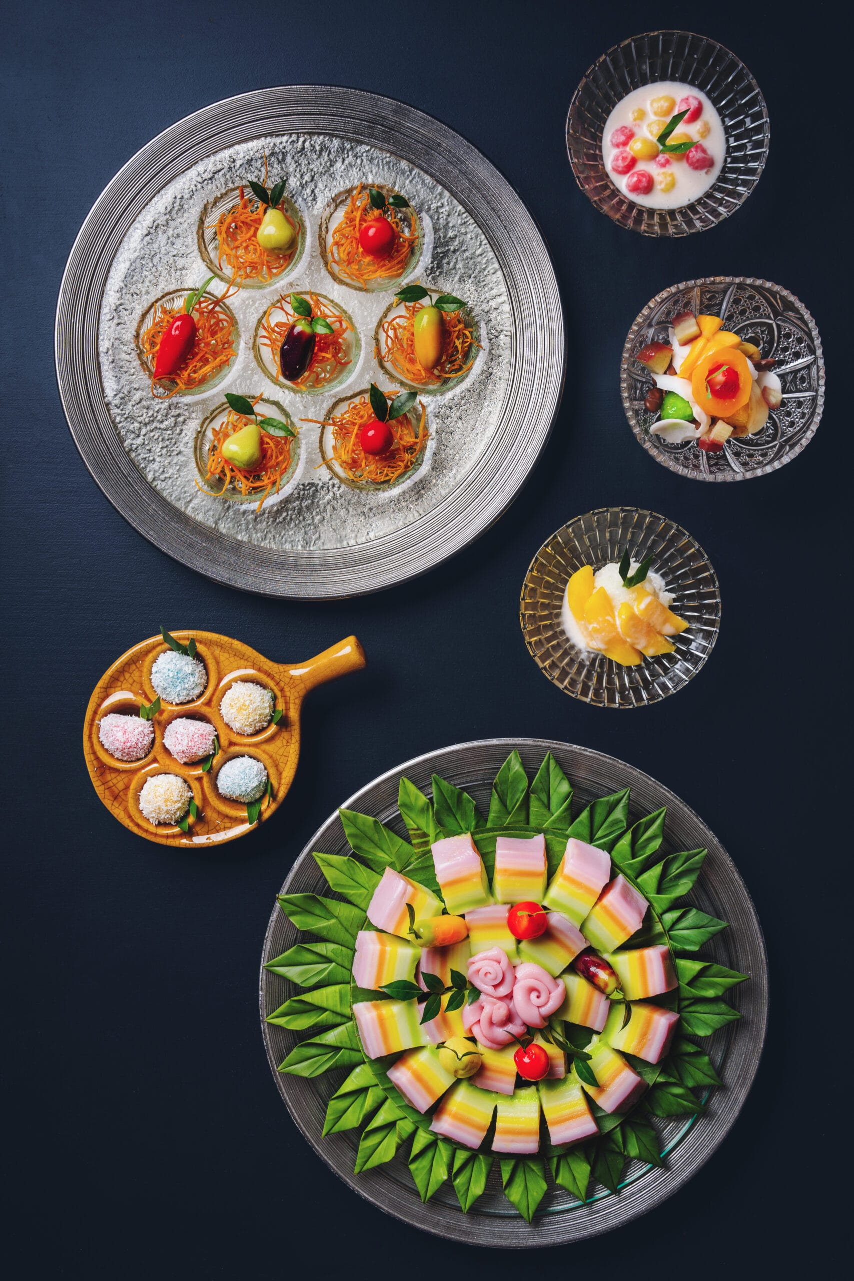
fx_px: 1437
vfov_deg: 48.0
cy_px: 640
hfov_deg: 33.1
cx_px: 427
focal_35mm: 40
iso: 200
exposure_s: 1/125
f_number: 6.3
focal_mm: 40.4
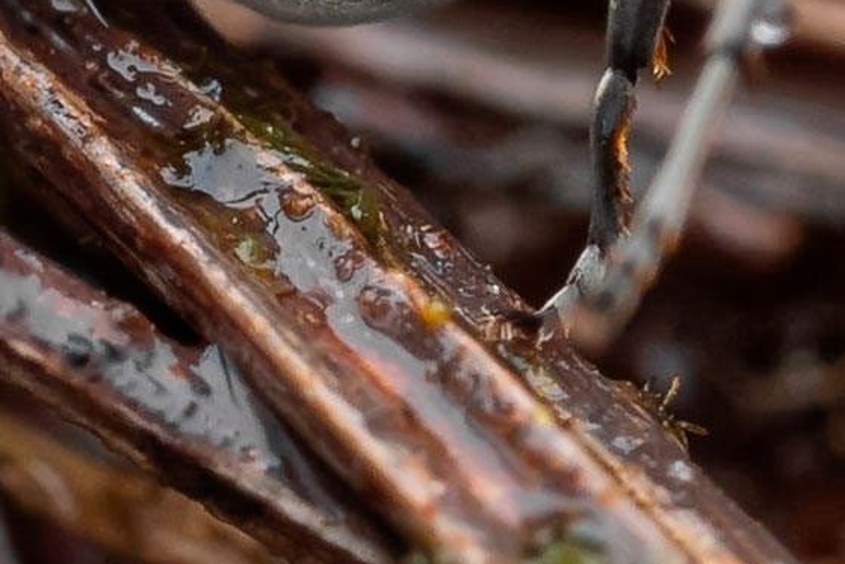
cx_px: 837
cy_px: -414
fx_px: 11034
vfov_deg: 2.9
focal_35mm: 470
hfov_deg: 4.4
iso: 200
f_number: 14
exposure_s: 1/200
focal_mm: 105
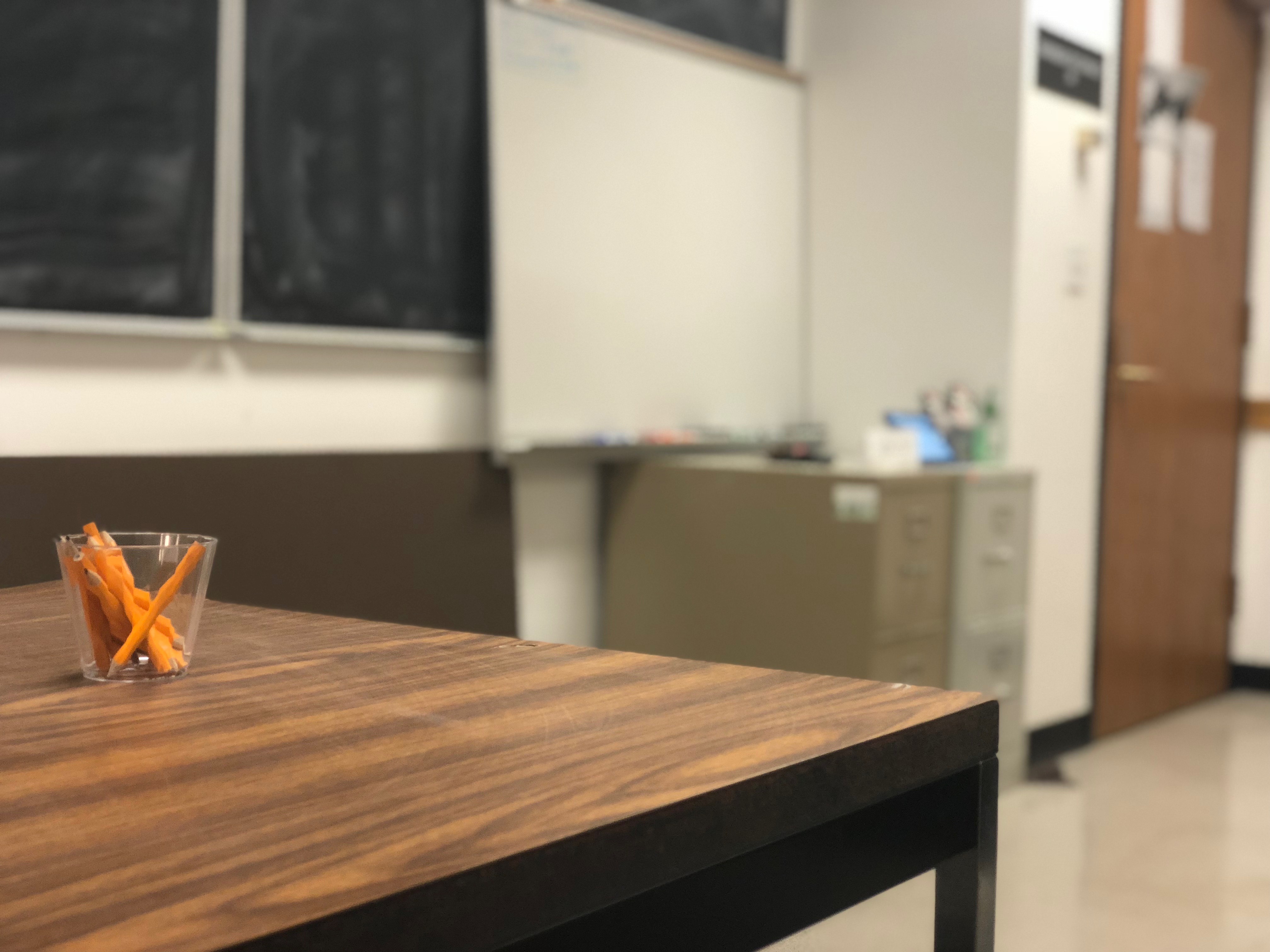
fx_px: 1908
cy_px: 476
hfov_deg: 36.8
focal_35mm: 52
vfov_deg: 28.0
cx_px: 635
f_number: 2.4
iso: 80
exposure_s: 1/40
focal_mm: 6
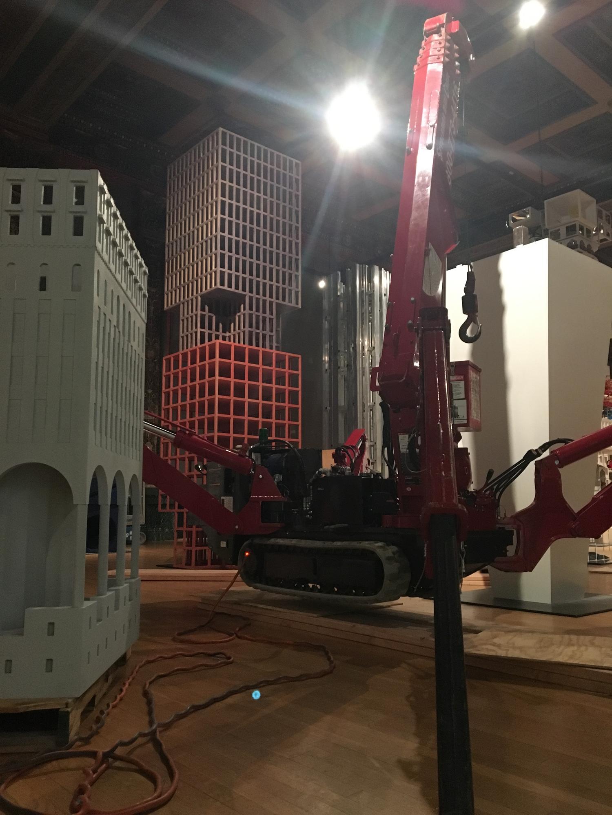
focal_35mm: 29
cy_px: 408
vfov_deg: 61.7
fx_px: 684
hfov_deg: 48.2
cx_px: 306
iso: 250
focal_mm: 4.15
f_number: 2.2
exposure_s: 1/15
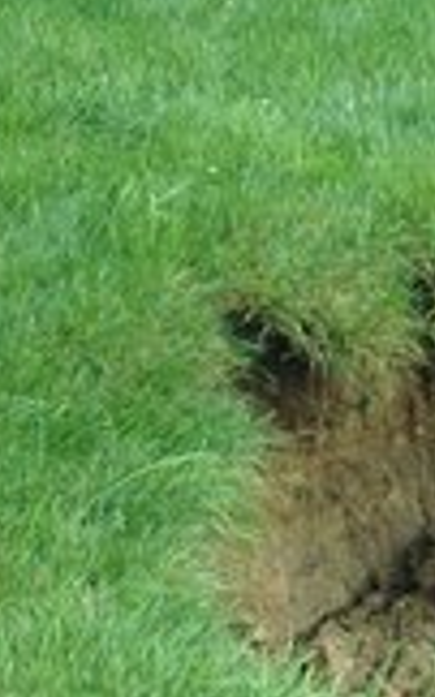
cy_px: 189
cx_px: 913
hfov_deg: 7.8
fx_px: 3021
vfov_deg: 13.1
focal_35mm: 159
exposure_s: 1/160
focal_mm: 28
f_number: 6.3
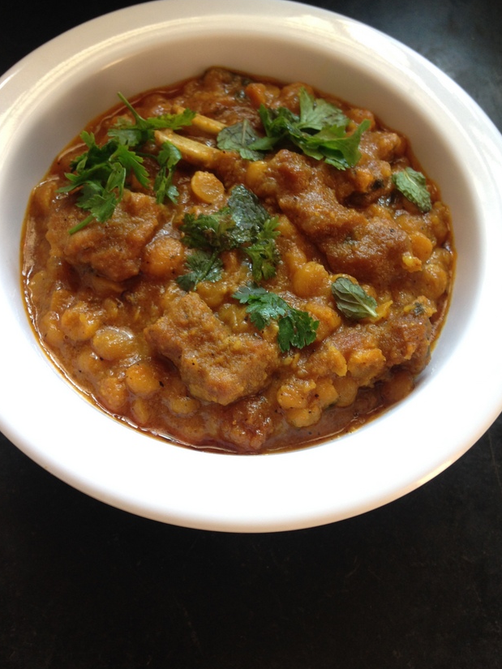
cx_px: 237
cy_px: 319
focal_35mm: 36
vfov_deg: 51.3
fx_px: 696
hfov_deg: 39.7
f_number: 2.4
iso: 80
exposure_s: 1/20
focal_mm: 4.12
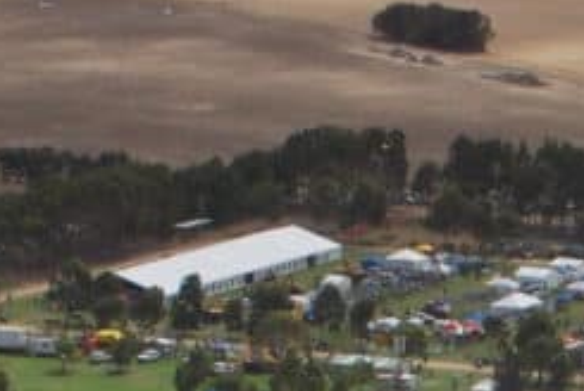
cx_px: 787
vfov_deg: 4.3
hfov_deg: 6.4
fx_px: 5197
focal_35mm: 320
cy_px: 591
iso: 100
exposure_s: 1/320
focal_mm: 34
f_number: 9
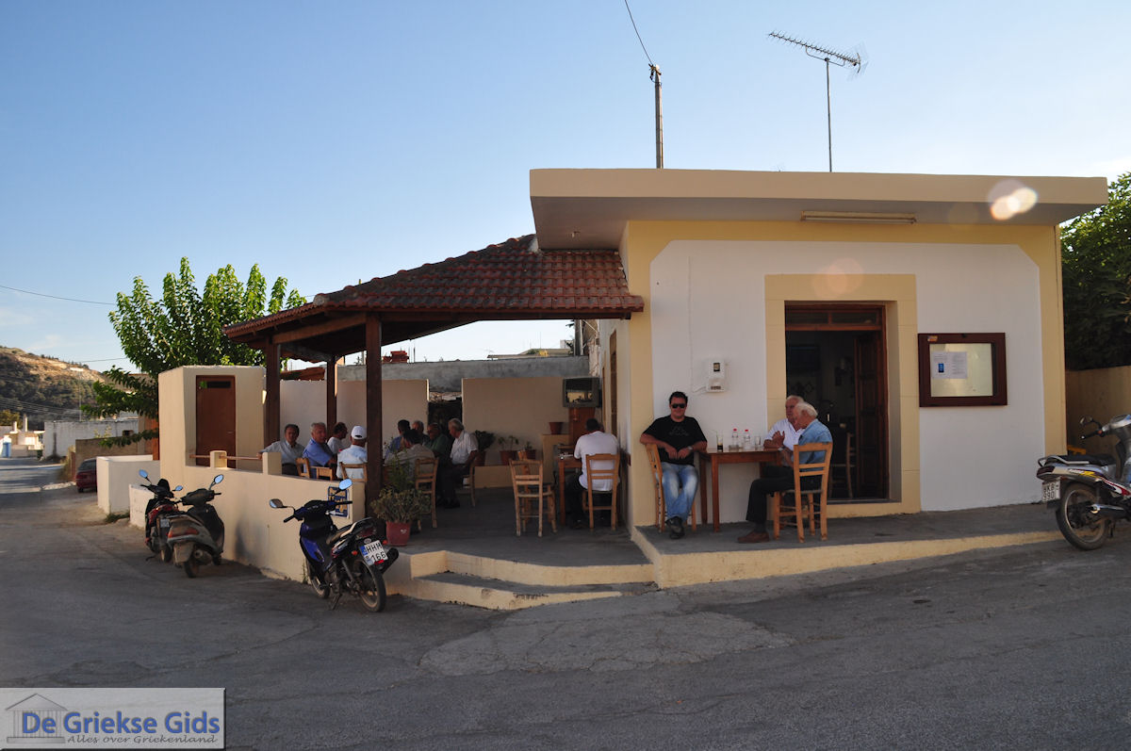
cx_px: 566
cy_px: 376
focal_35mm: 27
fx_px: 847
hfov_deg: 67.4
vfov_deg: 47.8
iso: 200
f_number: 9
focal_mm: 18
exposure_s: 1/320
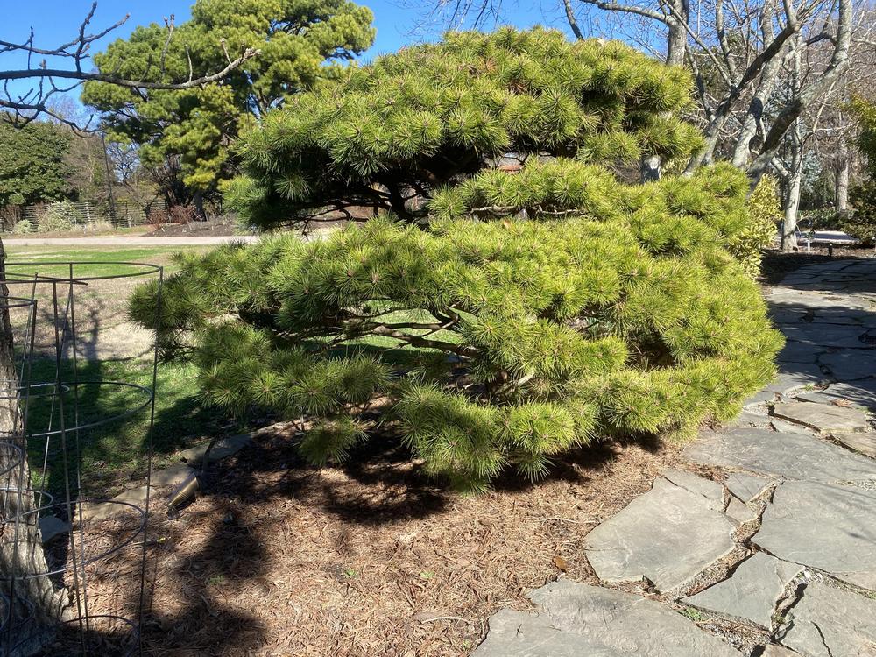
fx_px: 658
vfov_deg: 53.1
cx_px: 438
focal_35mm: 26
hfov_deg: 67.3
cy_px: 328
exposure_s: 1/845
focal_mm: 4.25
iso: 32
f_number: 1.8
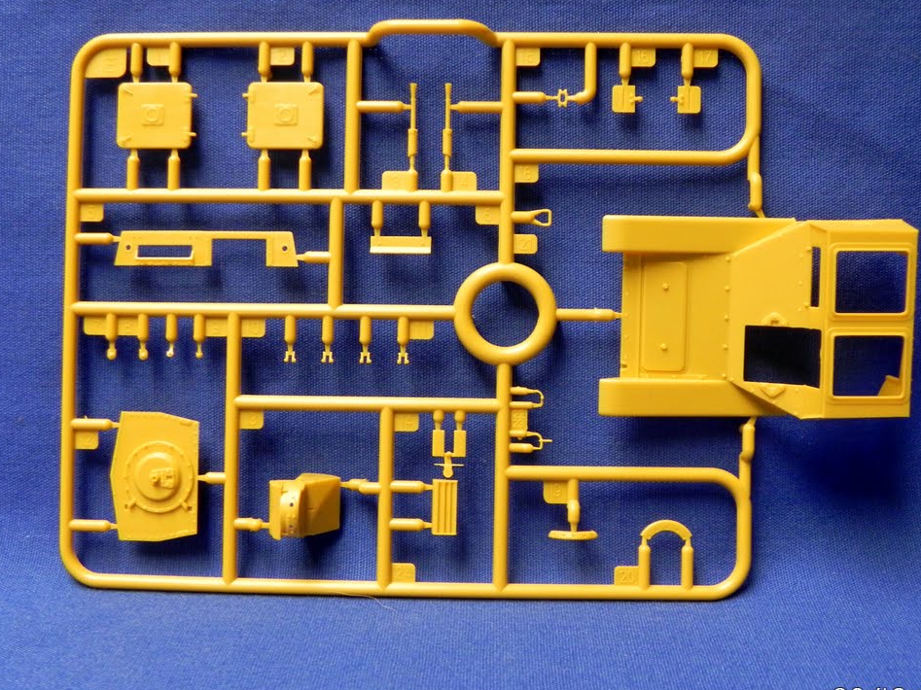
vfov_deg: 36.0
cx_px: 491
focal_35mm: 40
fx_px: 1064
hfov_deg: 46.8
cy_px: 351
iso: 400
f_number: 3.2
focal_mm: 6.6
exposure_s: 1/25
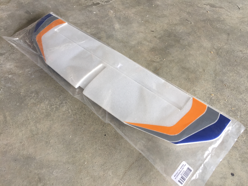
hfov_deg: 61.7
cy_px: 93
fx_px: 208
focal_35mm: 29
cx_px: 124
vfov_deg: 48.2
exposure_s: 1/100
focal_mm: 4.15
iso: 32
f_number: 2.2
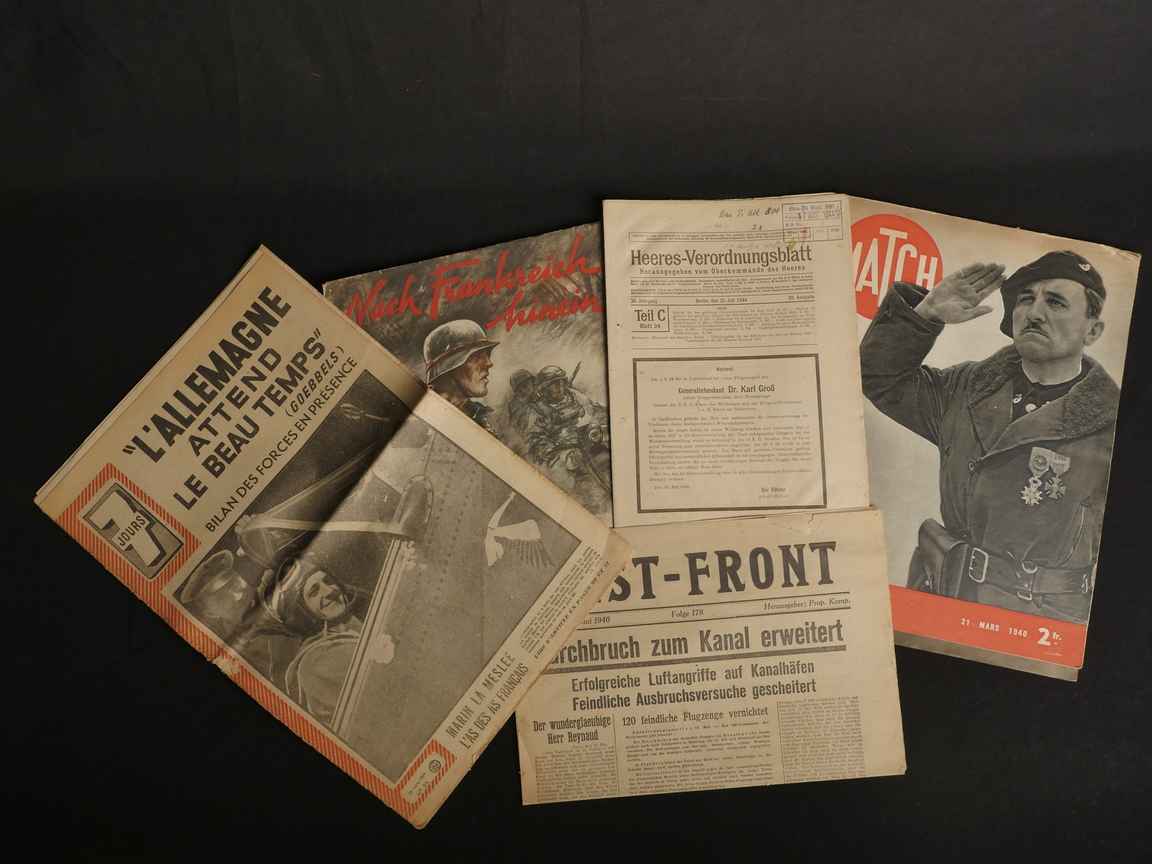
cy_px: 432
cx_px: 576
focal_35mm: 34
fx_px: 1131
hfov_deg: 54.0
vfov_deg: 41.8
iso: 200
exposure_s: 1/250
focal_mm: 17
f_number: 7.1
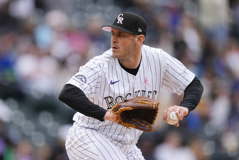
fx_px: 5981
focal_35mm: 900
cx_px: 120
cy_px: 80
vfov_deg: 1.5
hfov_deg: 2.3
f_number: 4
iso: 320
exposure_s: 1/1600
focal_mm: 600
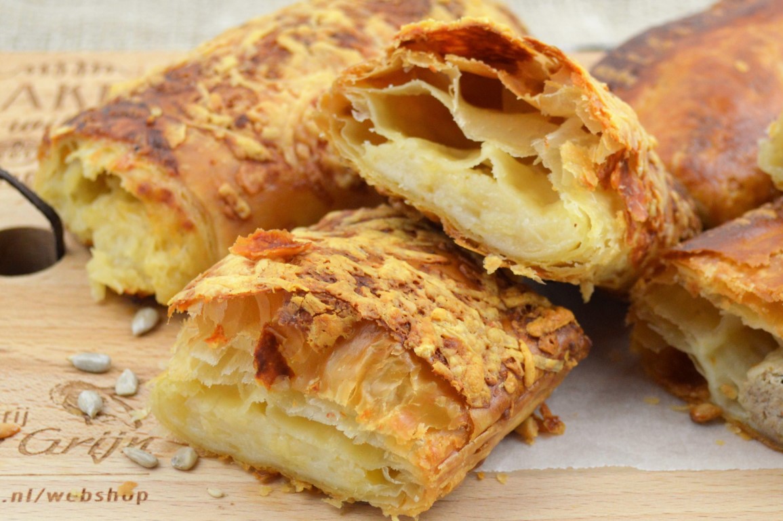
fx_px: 1043
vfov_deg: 28.0
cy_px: 260
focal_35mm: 48
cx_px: 392
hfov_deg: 41.1
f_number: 4.8
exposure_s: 1/60
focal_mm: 32
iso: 400
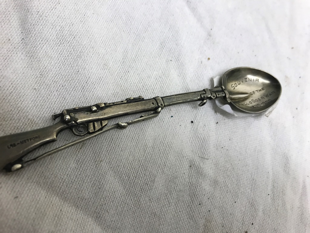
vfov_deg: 49.7
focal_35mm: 28
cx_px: 155
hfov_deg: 63.4
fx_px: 251
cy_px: 116
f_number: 1.8
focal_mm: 3.99
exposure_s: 1/33
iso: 40
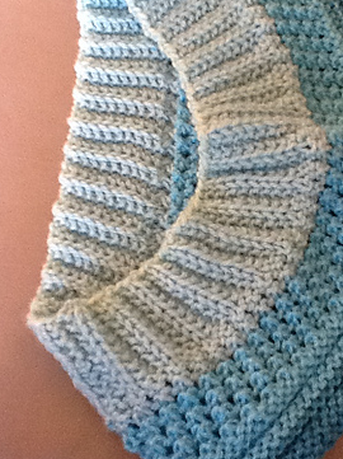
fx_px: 807
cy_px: 201
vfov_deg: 31.7
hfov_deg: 23.9
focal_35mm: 61
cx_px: 229
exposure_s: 1/30
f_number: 2.4
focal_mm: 2.03
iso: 160
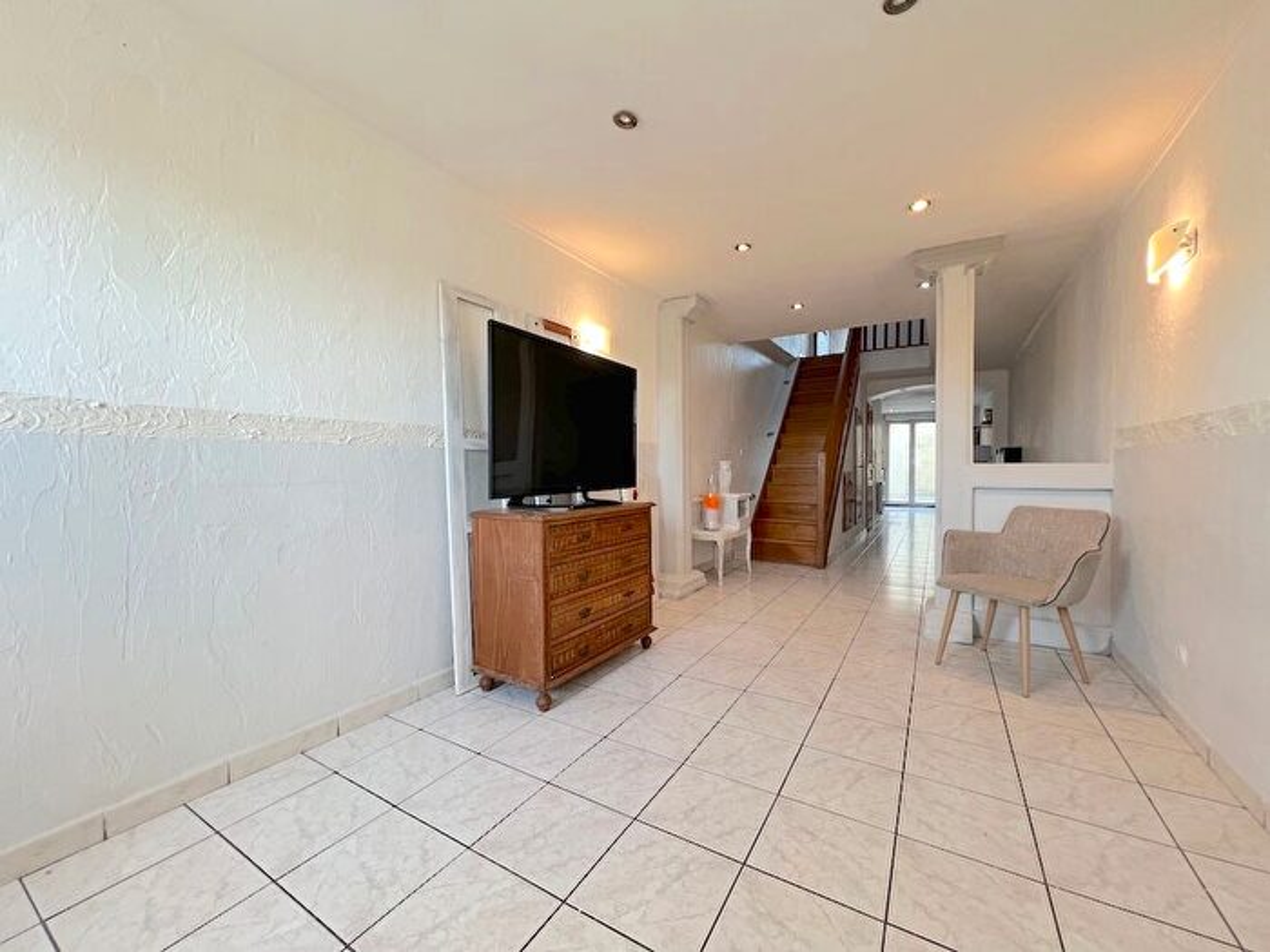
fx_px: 477
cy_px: 476
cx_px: 635
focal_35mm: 13
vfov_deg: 89.9
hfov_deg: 106.2
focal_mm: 1.57
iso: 160
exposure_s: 1/50
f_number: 1.8
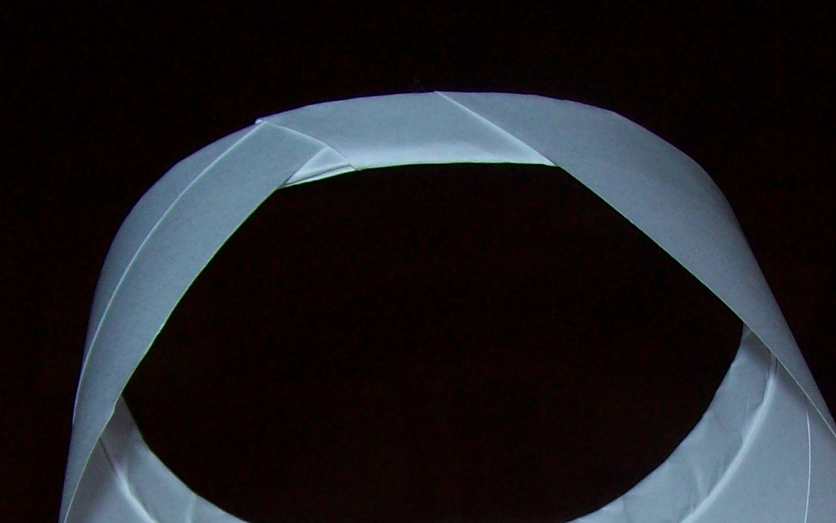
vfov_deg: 14.0
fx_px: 2028
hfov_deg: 23.2
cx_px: 537
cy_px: 719
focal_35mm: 89
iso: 80
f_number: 2.7
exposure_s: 1/64
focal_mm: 6
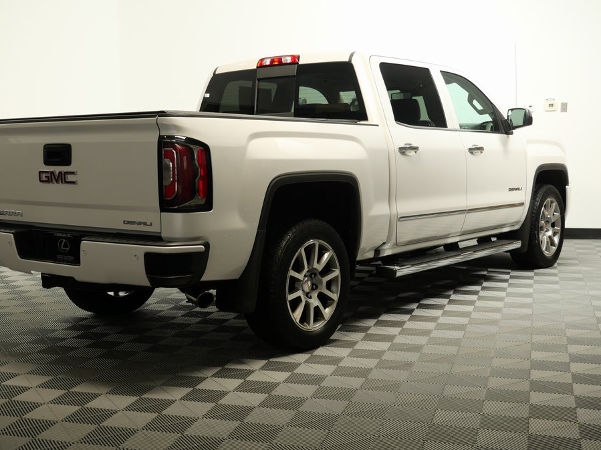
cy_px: 224
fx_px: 712
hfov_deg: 45.7
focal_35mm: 41
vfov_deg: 35.1
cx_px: 266
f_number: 5
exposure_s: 1/100
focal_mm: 18
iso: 250
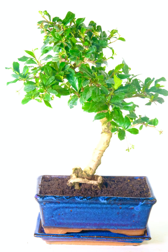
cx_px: 84
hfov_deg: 12.9
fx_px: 742
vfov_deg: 19.3
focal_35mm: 106
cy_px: 126
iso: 1600
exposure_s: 1/13
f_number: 11
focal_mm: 70.5
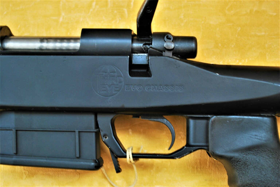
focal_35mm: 60
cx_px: 140
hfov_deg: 33.4
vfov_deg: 22.7
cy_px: 94
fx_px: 467
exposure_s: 1/30
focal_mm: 40
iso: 250
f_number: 5.3
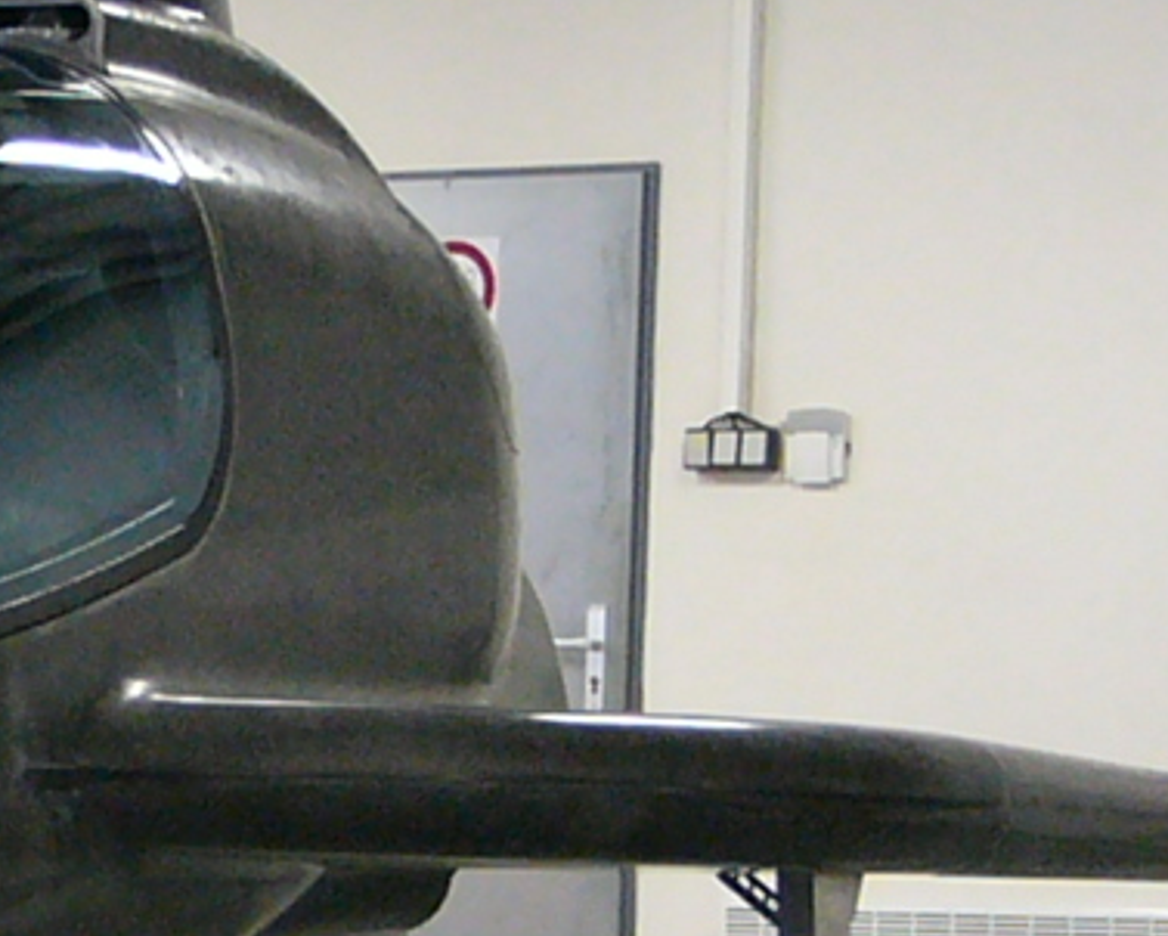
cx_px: -40
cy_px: 626
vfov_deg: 9.1
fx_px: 5845
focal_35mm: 169
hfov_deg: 11.3
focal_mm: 6.8
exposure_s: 1/15
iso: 200
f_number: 2.8
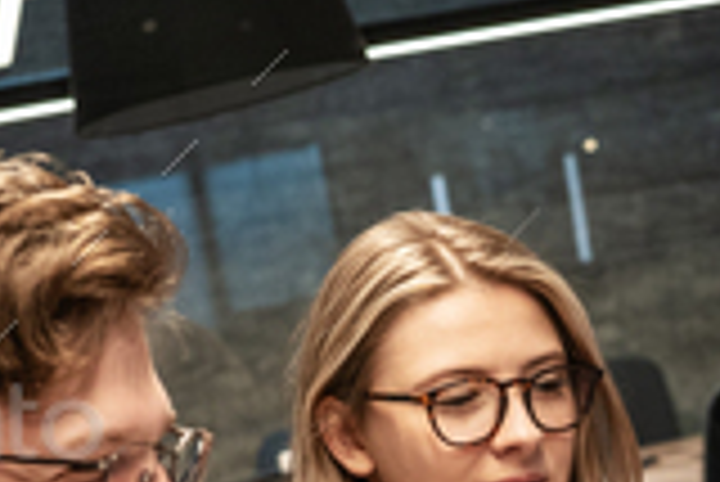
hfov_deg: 15.8
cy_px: 637
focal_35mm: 129
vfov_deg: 10.4
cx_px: 562
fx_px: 2582
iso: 800
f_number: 3.2
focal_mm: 35
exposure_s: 1/200
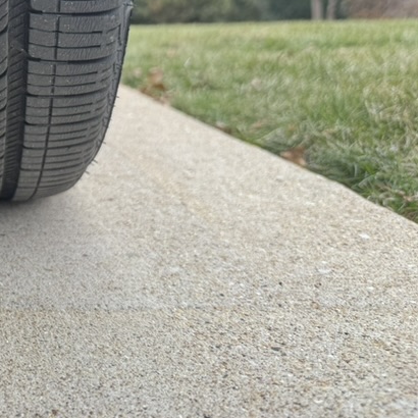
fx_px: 724
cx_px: -98
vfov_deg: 31.3
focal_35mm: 53
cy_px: 82
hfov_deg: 27.8
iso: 64
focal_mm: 6.76
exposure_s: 1/121
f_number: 1.78
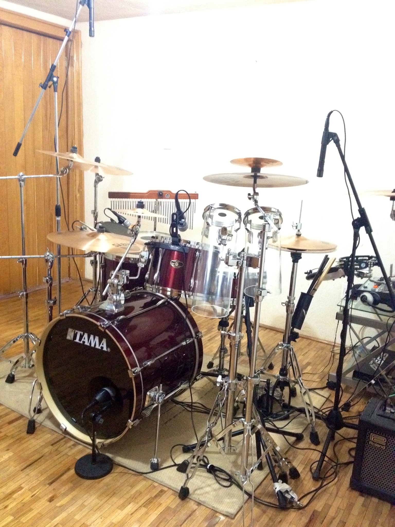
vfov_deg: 52.6
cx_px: 198
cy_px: 264
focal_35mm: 35
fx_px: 533
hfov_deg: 40.7
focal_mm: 4.28
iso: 640
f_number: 2.4
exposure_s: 1/15
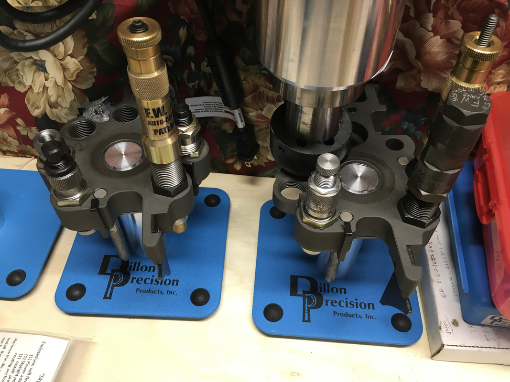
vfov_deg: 48.2
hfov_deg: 61.7
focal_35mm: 29
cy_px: 191
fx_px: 427
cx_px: 255
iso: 64
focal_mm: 4.15
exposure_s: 1/30
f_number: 2.2
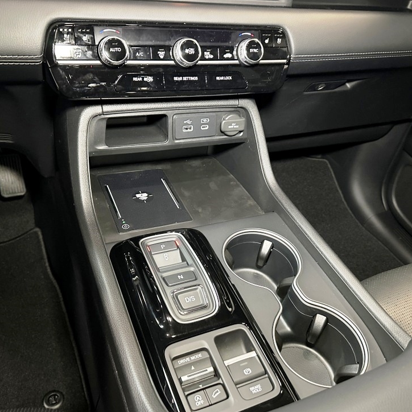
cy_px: 209
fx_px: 404
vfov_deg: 54.0
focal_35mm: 30
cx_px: 217
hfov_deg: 54.0
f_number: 1.78
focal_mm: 6.86
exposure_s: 1/30
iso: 1000
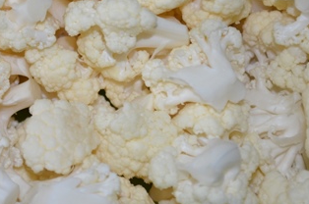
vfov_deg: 8.6
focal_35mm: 159
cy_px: 26
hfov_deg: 12.9
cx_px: 90
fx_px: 1362
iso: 1100
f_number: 5.6
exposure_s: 1/60
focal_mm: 52
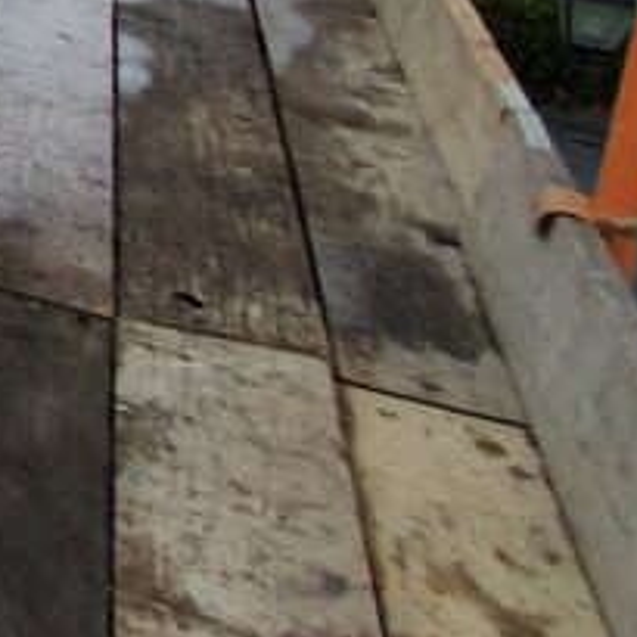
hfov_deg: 10.6
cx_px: -1414
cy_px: -280
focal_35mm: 86
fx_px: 1790
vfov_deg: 18.2
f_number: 2.2
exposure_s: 1/738
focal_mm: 1.8
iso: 50
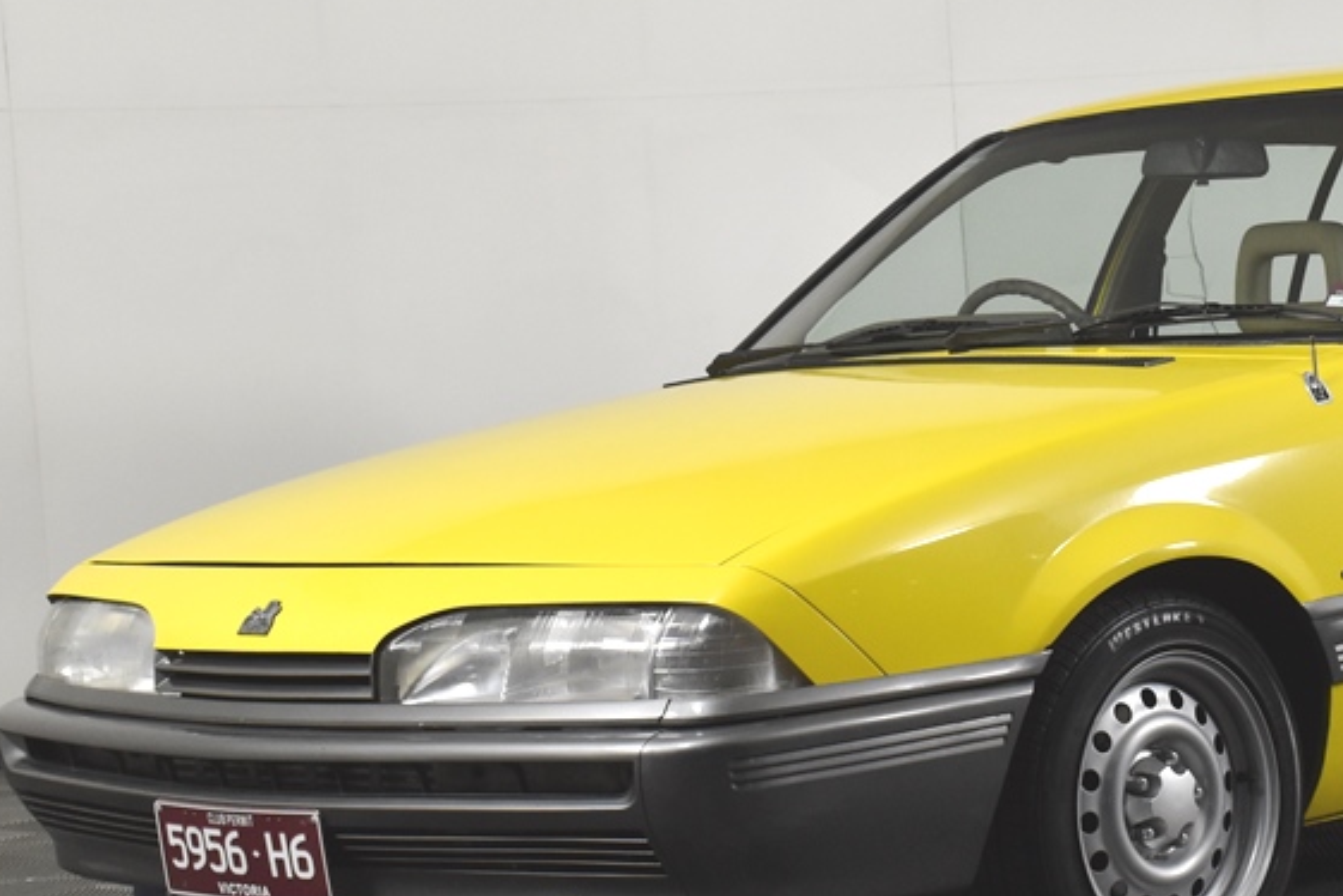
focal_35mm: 96
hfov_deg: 20.8
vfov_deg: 14.3
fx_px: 3578
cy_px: 476
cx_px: 1190
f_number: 8
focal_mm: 35
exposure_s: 1/250
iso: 1600
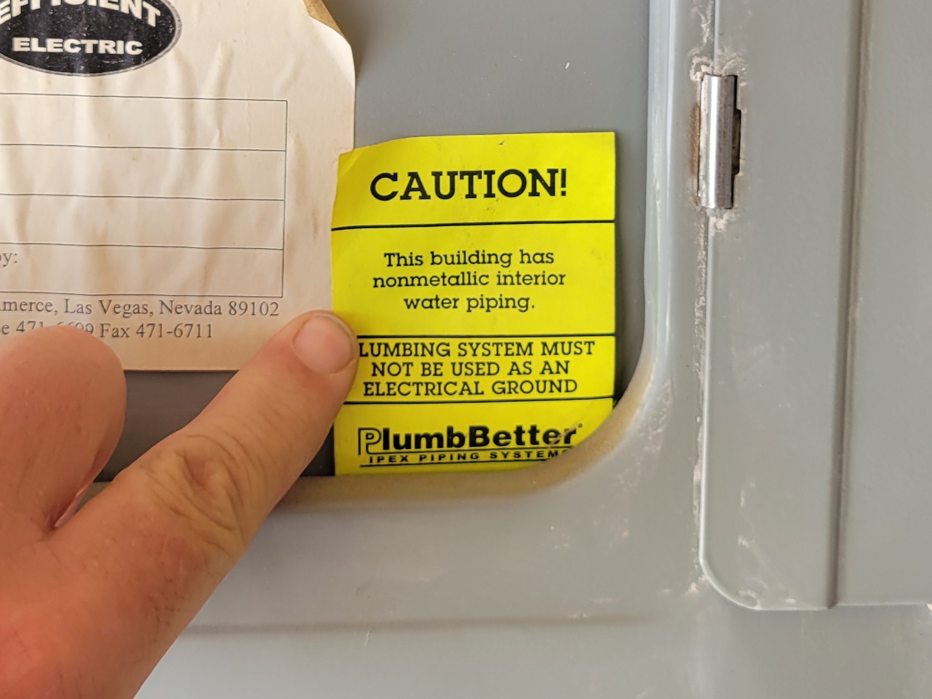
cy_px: 350
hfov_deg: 67.3
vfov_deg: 53.1
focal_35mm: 26
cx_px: 466
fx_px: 700
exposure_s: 1/141
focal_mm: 5.4
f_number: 1.8
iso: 40
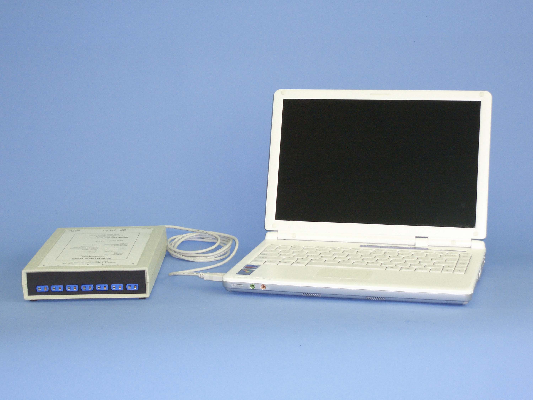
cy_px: 200
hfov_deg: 26.3
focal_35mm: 74
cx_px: 266
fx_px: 1139
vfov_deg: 19.9
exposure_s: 1/100
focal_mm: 12.2
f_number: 3.9
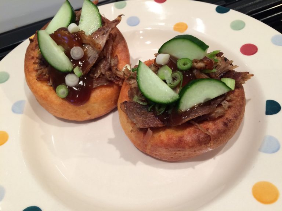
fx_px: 236
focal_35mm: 29
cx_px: 141
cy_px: 106
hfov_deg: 61.7
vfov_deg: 48.2
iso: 80
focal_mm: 4.15
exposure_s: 1/33
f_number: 2.2
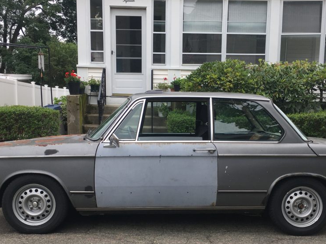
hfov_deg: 42.1
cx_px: 174
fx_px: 424
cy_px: 160
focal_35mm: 45
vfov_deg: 31.9
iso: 25
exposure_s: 1/327
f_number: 2.2
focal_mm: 4.15
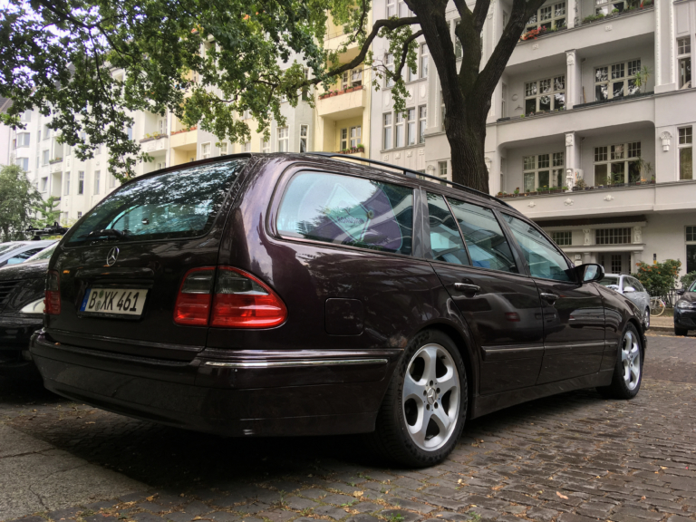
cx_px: 348
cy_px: 261
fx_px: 583
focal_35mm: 29
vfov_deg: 48.2
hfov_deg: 61.7
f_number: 2.2
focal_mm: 4.15
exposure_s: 1/50
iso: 32
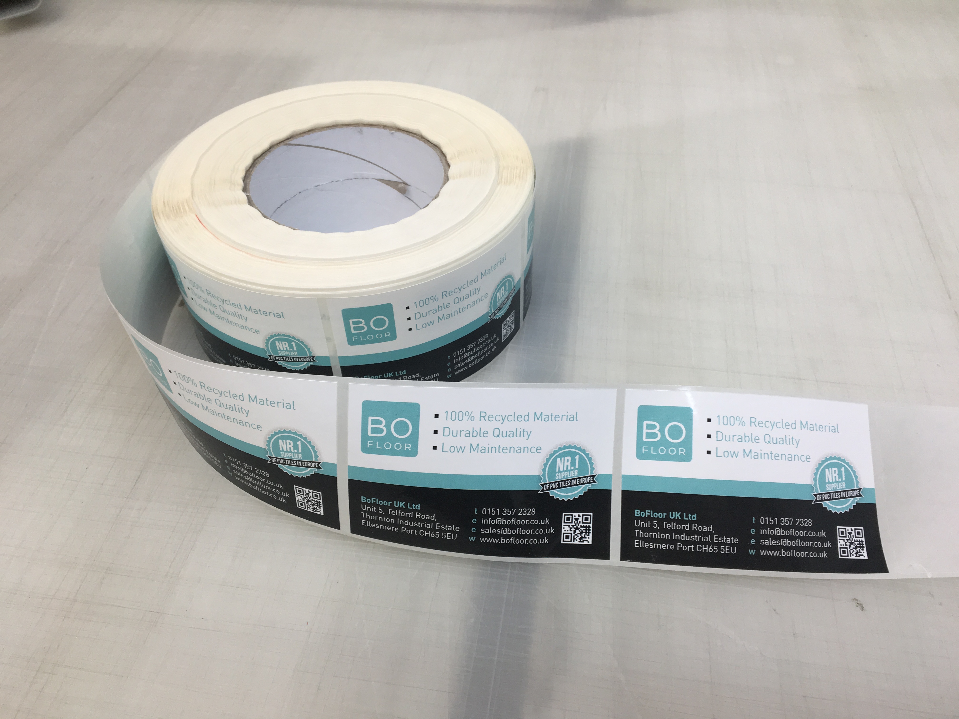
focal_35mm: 29
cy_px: 360
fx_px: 803
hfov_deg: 61.7
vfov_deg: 48.2
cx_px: 480
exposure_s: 1/100
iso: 40
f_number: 2.2
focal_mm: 4.15
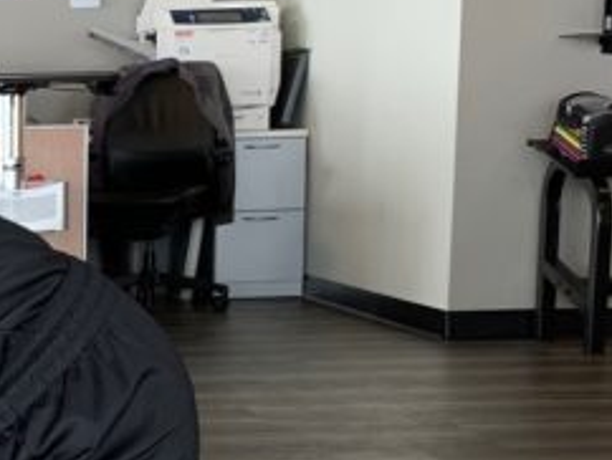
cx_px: -210
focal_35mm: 110
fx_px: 1947
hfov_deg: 16.7
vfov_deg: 13.2
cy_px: 526
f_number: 1.8
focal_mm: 4.25
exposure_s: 1/121
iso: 100
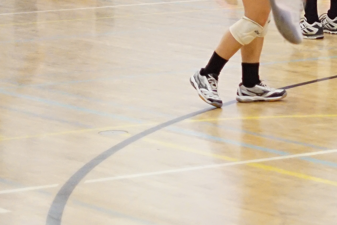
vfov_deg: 5.7
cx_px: 597
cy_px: -223
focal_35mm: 235
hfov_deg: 8.4
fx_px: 2199
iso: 5000
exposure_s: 1/640
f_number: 1.8
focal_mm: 50
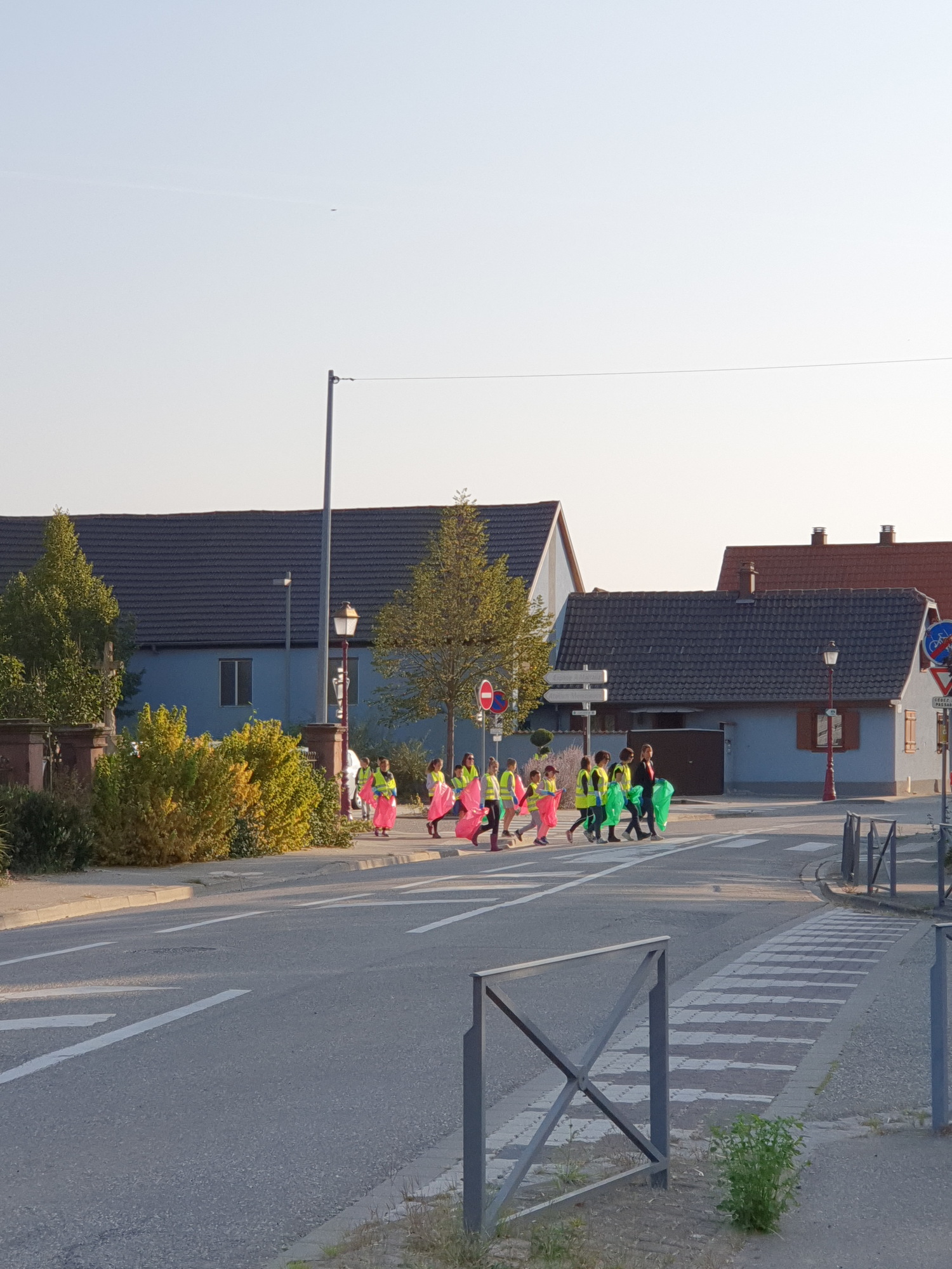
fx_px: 1907
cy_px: 634
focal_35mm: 52
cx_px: 476
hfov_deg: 28.0
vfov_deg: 36.8
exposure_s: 1/818
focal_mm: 6
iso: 40
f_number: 2.4
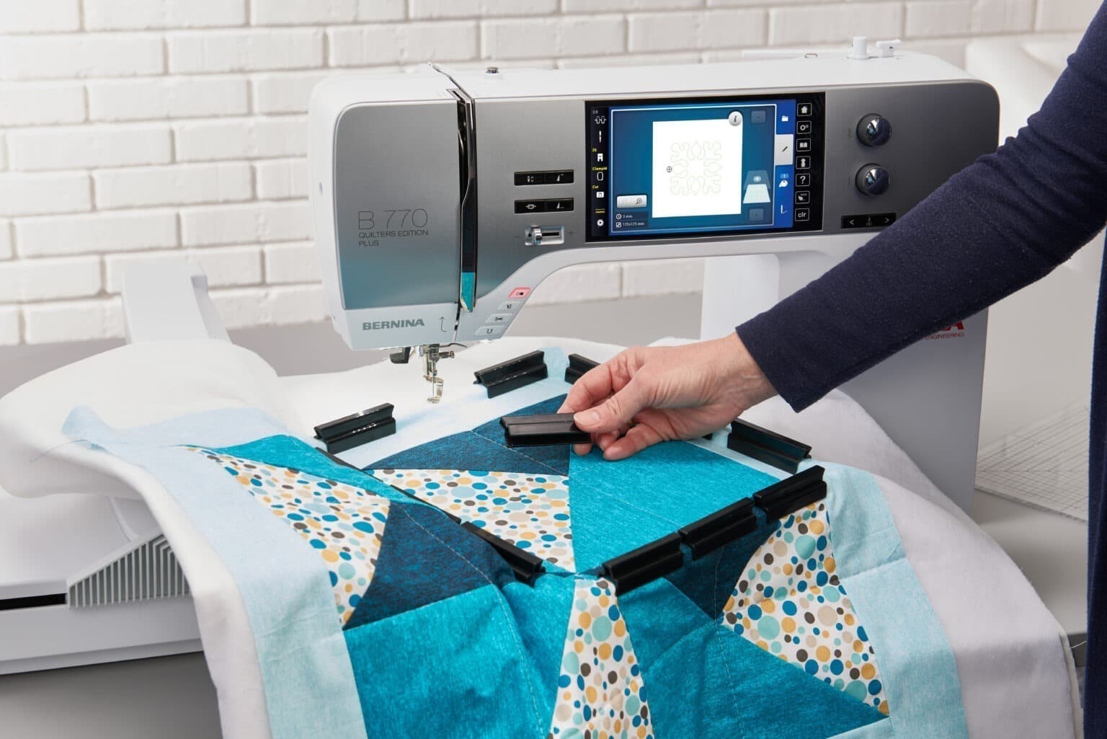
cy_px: 370
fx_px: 2153
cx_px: 554
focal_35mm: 70
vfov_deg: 19.5
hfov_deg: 28.8
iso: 100
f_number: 11
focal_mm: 70
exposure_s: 1/4
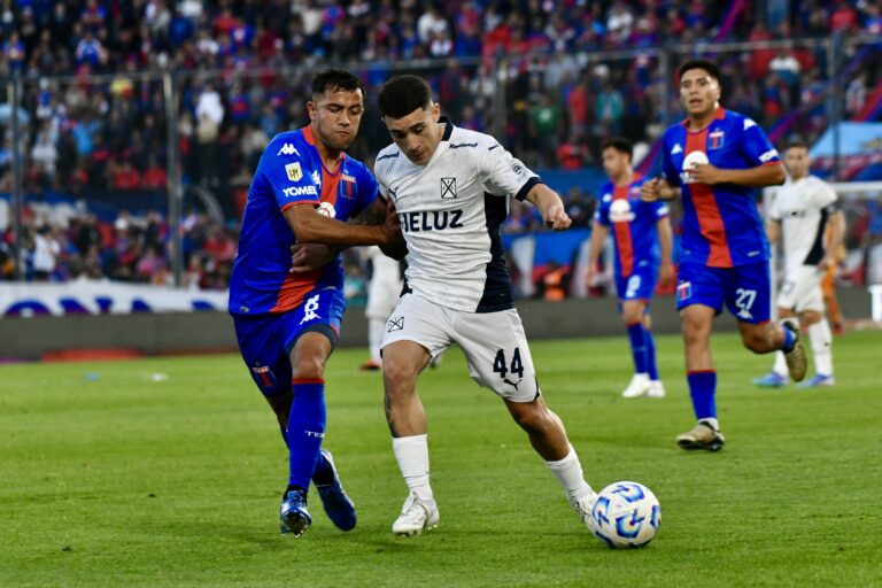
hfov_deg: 10.3
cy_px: 294
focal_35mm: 200
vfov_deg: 6.9
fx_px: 4900
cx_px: 441
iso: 2200
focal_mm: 200
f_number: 5.6
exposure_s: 1/1000
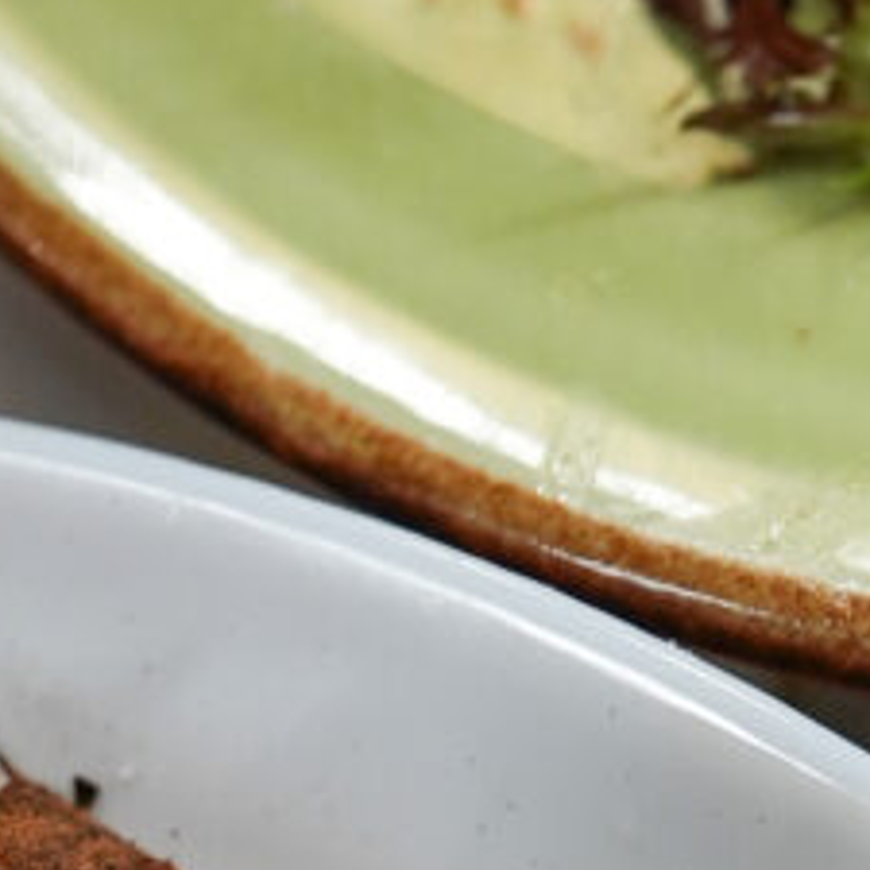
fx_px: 4322
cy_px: -913
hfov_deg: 10.9
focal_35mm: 152
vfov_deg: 10.5
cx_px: 1435
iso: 800
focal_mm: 35
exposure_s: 1/160
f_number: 3.5
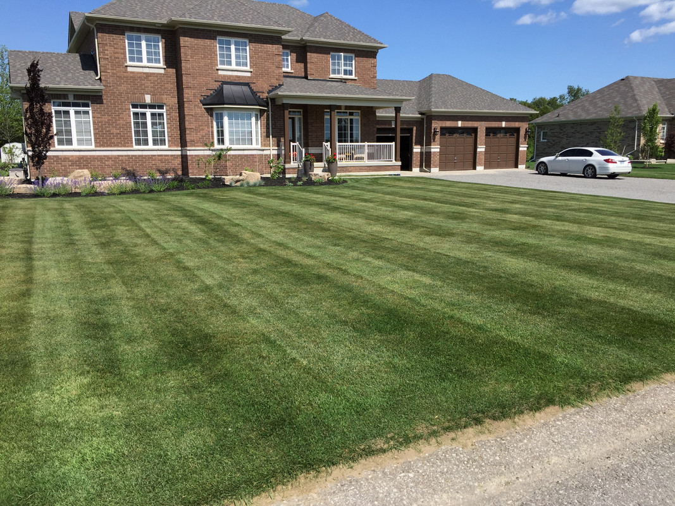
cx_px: 338
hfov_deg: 61.7
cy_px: 253
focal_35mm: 29
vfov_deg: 48.2
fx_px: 565
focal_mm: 4.15
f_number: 2.2
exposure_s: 1/2083
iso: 32
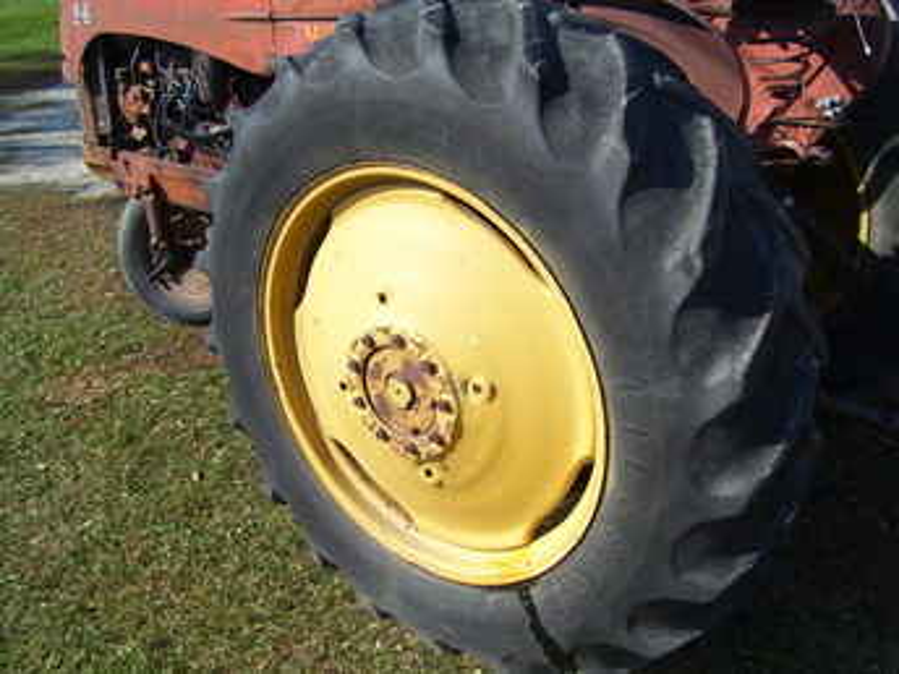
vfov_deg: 38.7
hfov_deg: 50.1
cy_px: 337
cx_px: 450
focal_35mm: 37
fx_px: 961
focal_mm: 6
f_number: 4.8
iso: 80
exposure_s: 1/350
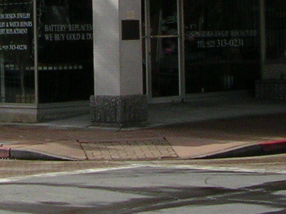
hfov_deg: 11.8
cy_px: -86
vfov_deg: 8.7
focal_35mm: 167
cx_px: 36
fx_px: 1379
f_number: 5.9
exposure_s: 1/287
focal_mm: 6.6
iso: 50
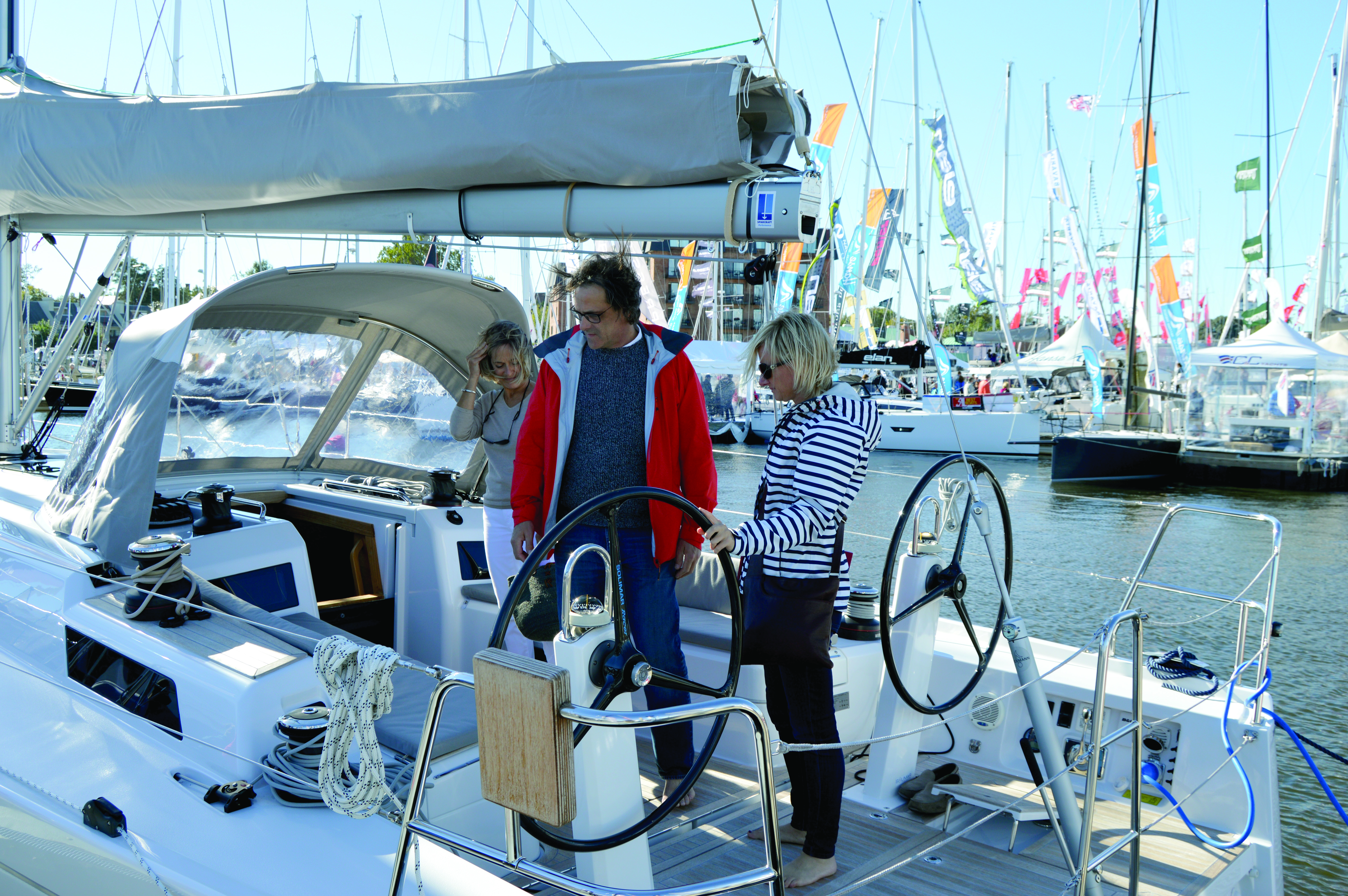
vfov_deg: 39.9
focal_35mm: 33
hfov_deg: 57.3
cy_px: 448
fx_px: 1235
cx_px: 674
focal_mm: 22
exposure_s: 1/200
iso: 100
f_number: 7.1
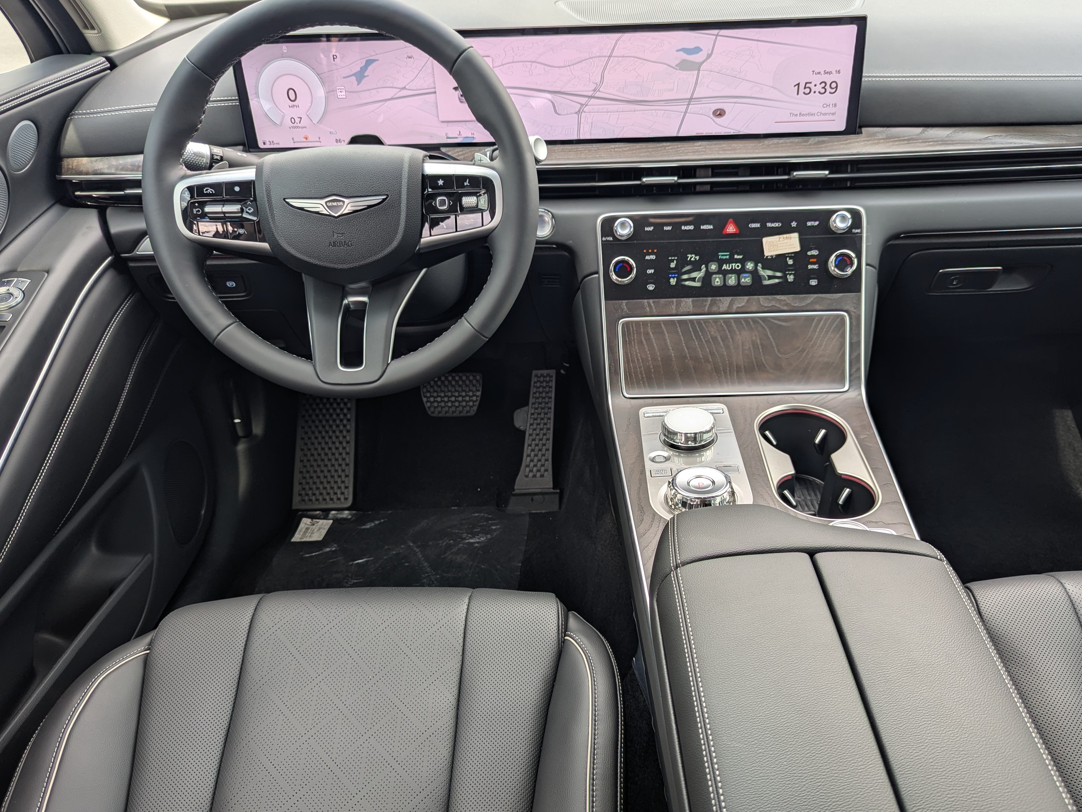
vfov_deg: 49.7
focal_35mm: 28
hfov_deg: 63.3
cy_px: 449
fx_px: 875
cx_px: 593
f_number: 1.85
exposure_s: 1/179
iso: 40
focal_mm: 6.81
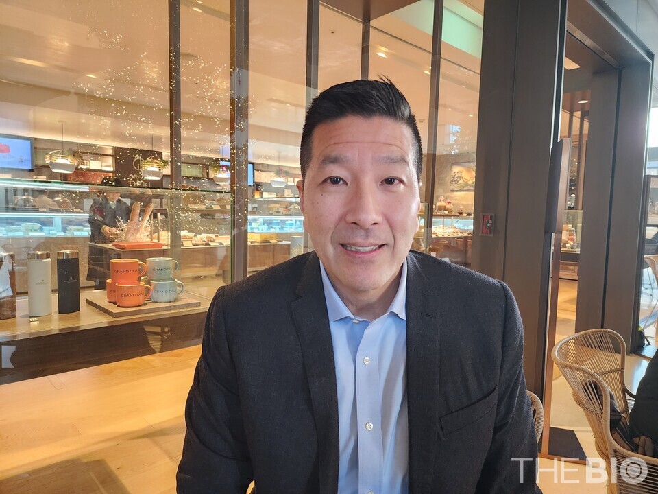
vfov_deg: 58.9
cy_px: 247
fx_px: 437
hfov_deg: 73.9
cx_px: 329
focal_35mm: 23
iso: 640
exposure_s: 1/60
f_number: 1.8
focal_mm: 6.4
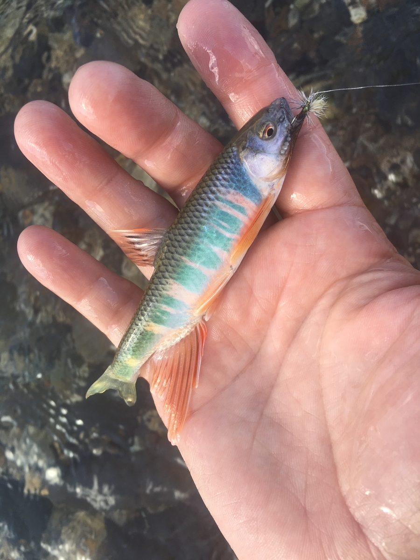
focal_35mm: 29
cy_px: 280
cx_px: 210
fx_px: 469
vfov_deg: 61.7
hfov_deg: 48.2
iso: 25
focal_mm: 4.15
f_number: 2.2
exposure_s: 1/298
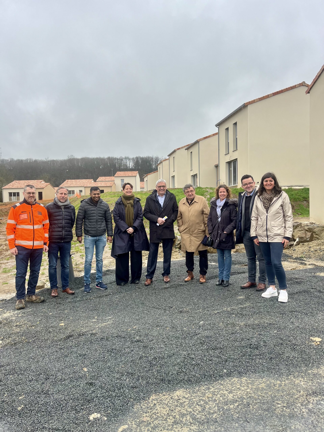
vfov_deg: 67.3
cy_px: 216
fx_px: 324
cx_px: 162
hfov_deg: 53.1
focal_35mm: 26
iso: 50
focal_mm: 5.1
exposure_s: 1/326
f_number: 1.6
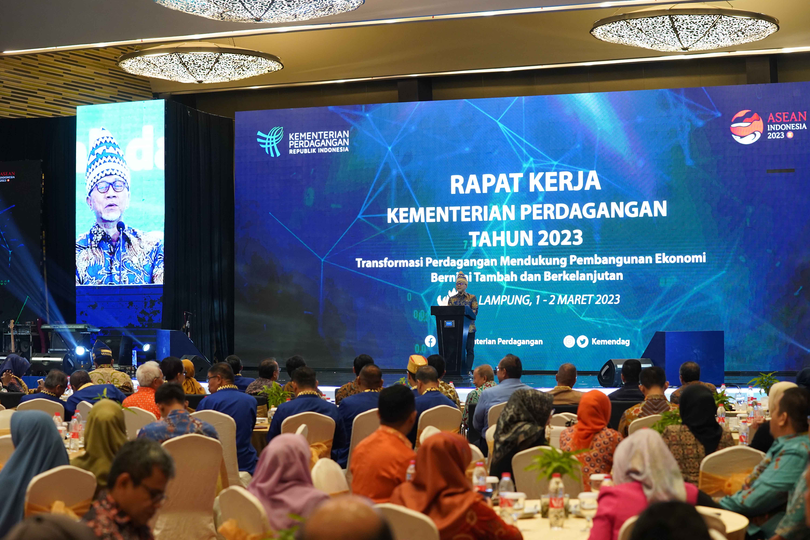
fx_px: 1575
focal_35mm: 70
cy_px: 270
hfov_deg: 28.8
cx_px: 405
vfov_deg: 19.5
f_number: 4
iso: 2500
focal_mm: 70
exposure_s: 1/160
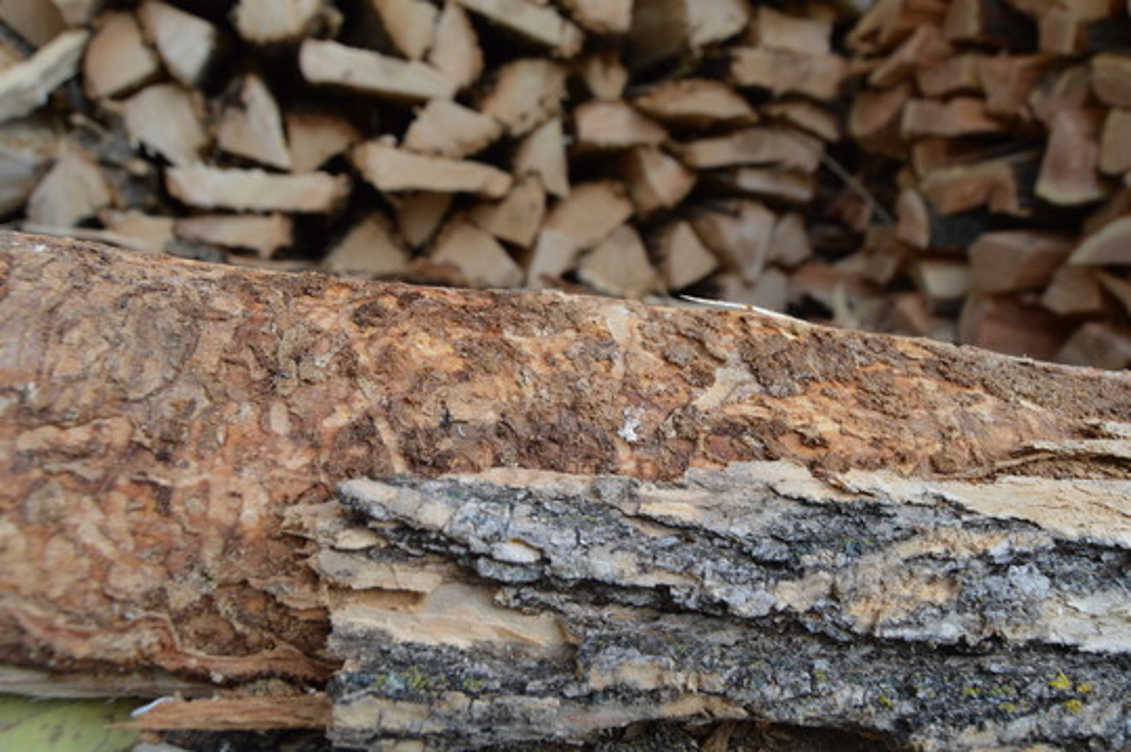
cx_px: 566
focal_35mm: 27
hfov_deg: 67.4
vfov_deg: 47.8
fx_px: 847
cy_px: 376
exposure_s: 1/60
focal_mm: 18
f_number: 8
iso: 400
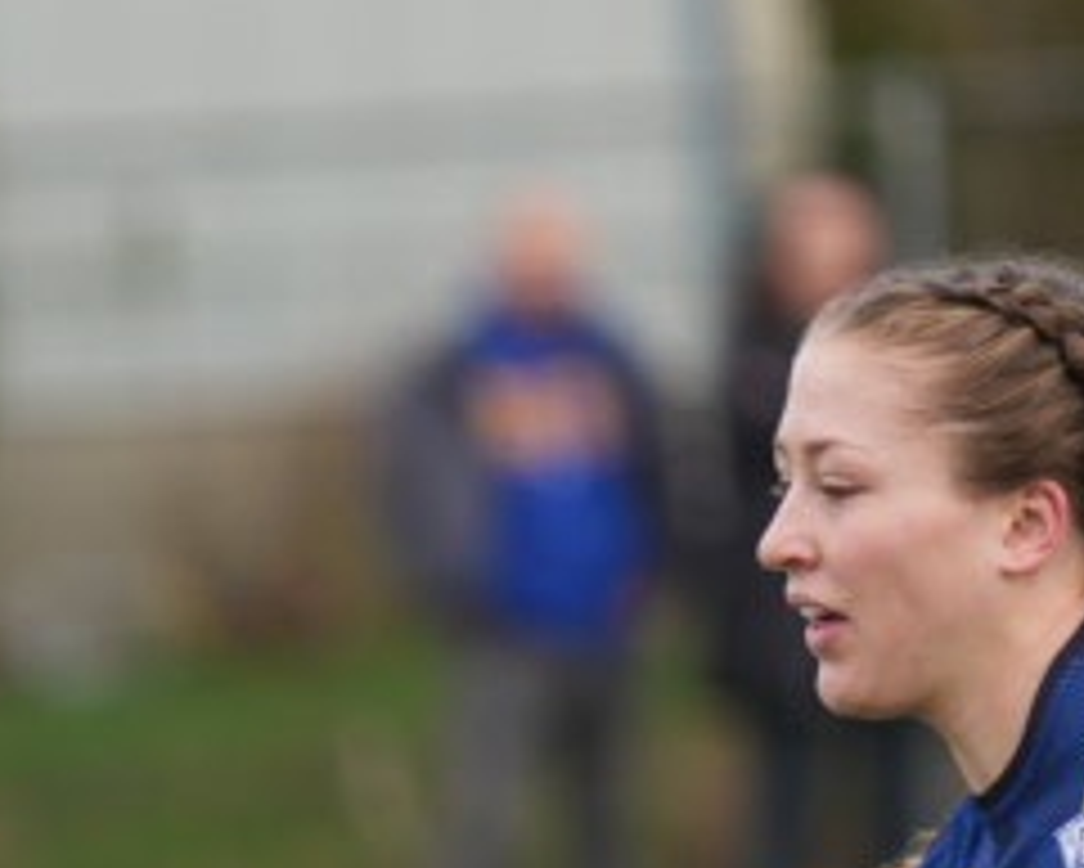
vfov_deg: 1.2
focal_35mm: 1258
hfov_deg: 1.5
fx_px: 40376
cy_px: 1543
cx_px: -868
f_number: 2.8
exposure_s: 1/1000
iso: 160
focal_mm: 200
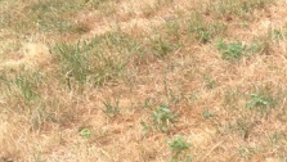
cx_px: 444
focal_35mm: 165
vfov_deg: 7.1
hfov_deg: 12.3
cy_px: -158
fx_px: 1257
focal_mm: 4.13
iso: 50
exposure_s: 1/313
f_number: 2.4
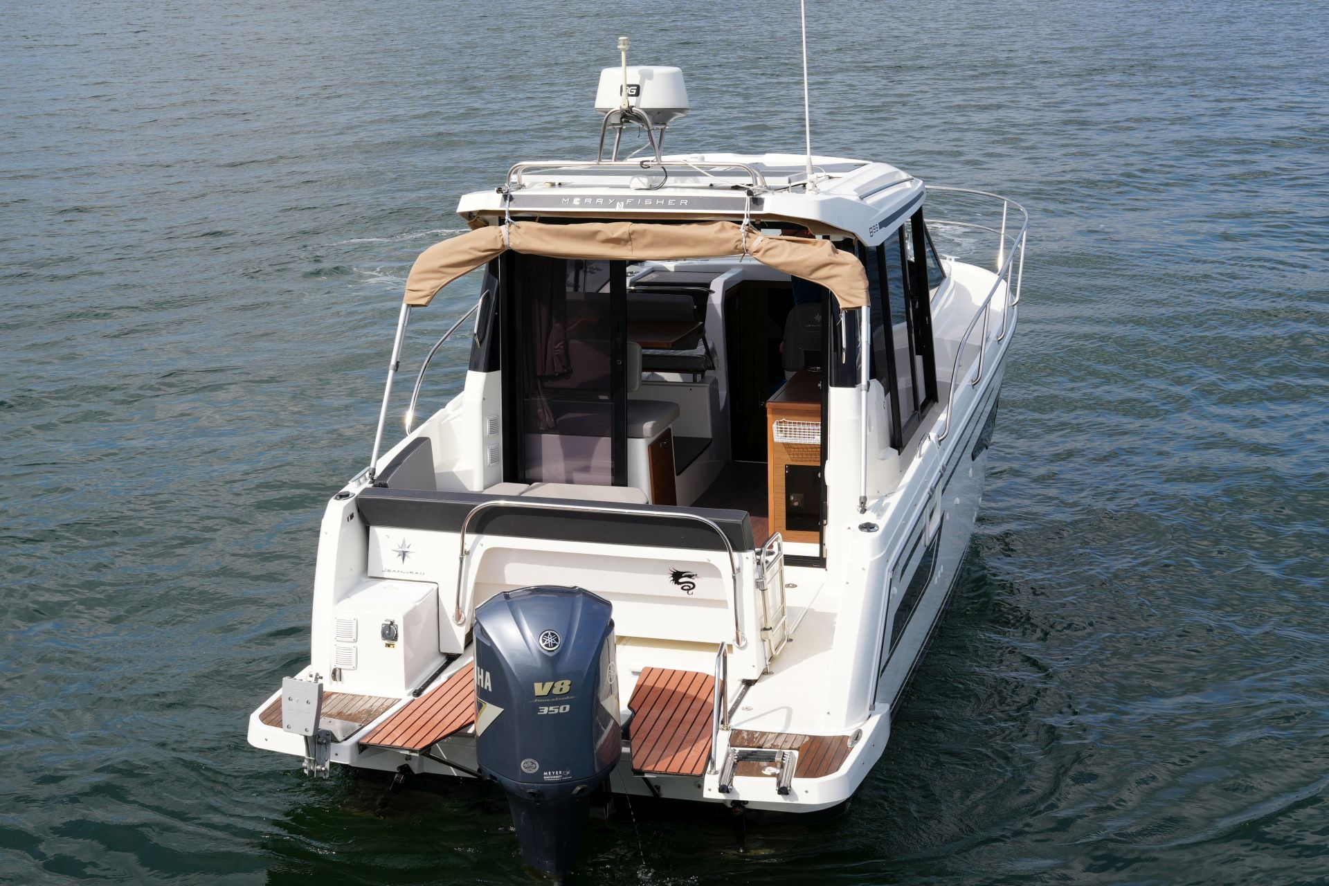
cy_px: 443
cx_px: 664
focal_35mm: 51
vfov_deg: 26.7
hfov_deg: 39.2
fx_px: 1866
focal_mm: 33.7
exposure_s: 1/160
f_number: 10
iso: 100
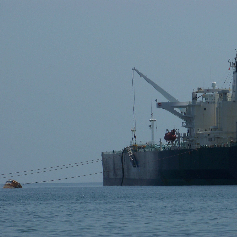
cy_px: 135
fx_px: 2525
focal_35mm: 326
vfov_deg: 5.4
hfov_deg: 5.4
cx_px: 181
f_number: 5
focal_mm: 37.4
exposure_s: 1/800
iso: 64
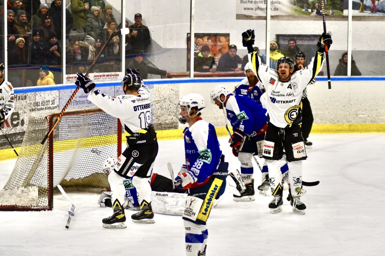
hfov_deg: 15.2
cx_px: 192
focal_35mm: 135
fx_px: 1444
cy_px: 128
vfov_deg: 10.2
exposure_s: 1/500
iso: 800
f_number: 4
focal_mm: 90
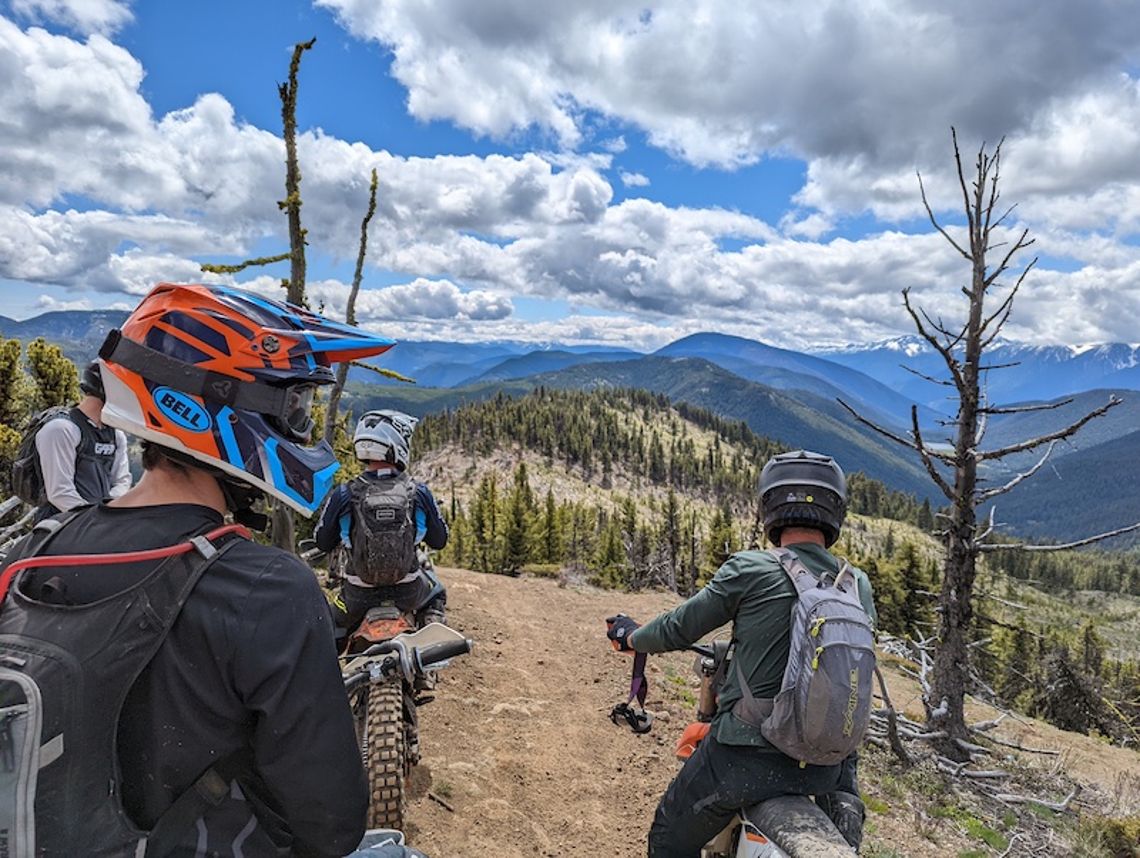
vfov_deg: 56.9
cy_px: 429
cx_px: 570
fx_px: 791
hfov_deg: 71.5
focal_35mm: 24
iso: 44
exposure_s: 1/3333
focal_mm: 6.81
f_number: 1.85
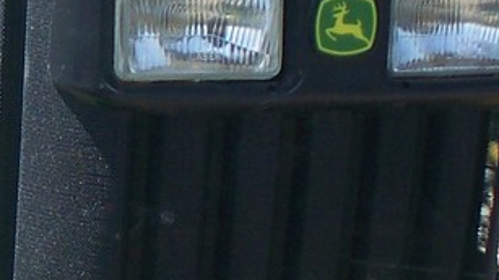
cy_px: 163
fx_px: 3463
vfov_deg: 4.6
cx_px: -41
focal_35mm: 262
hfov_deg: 8.2
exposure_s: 1/500
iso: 64
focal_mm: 7.54
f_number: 2.8
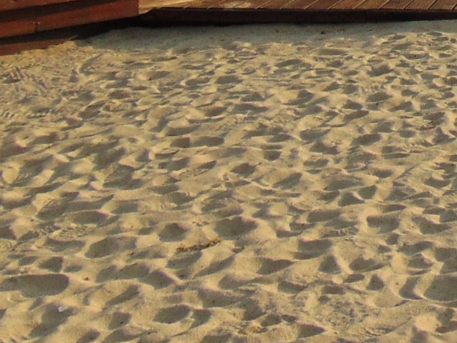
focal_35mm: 104
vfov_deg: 13.5
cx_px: 610
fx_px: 1373
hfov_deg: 17.6
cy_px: -163
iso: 80
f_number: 3
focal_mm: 4.5
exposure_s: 1/1000
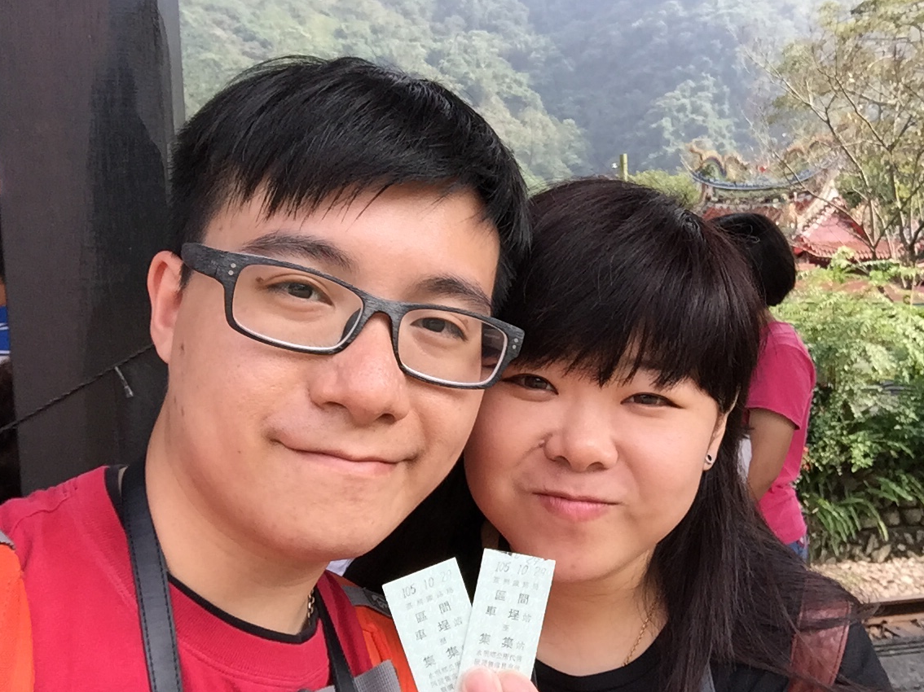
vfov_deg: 40.6
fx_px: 934
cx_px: 516
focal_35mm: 35
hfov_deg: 52.5
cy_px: 376
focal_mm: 2.65
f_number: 2.2
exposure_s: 1/371
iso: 32
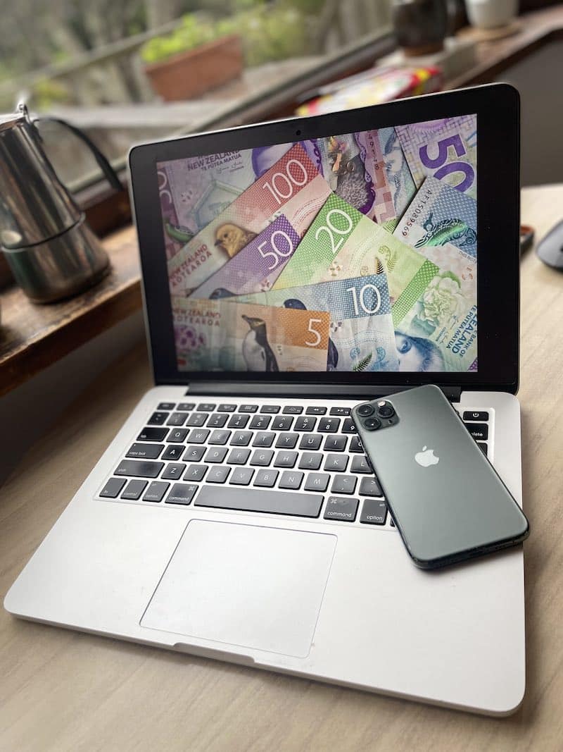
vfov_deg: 67.3
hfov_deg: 53.1
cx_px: 282
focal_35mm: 26
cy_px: 376
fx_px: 564
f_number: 1.6
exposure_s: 1/121
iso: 100
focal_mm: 4.2
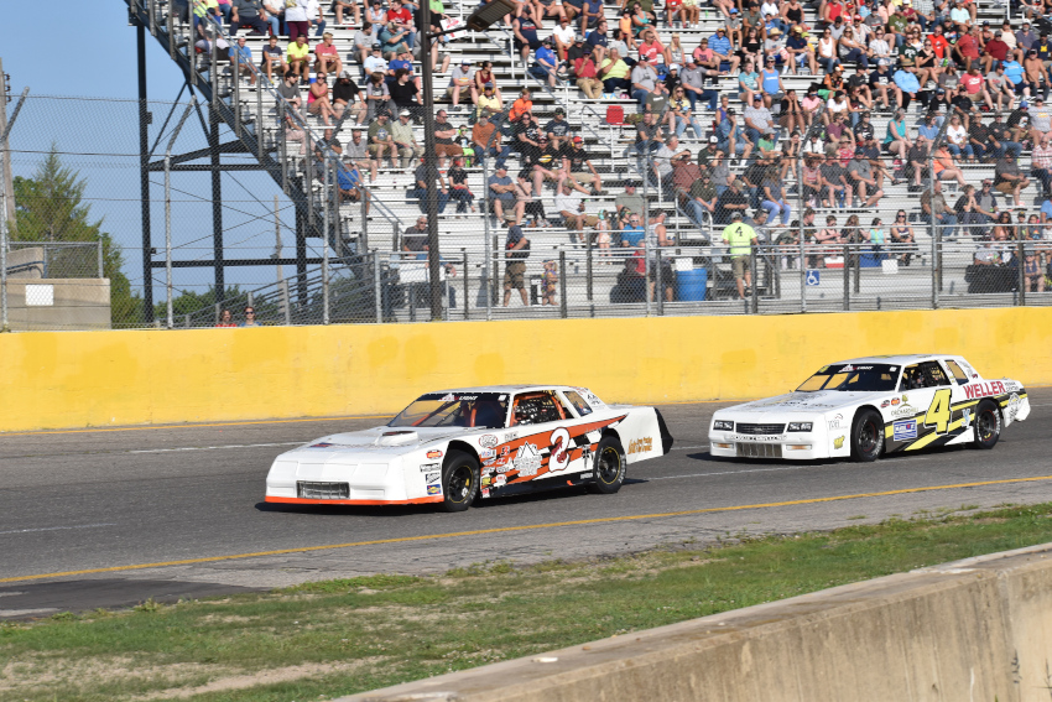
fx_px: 3069
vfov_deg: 13.0
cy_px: 351
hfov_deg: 19.5
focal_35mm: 105
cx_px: 526
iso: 400
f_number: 11
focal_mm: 70
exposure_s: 1/1000
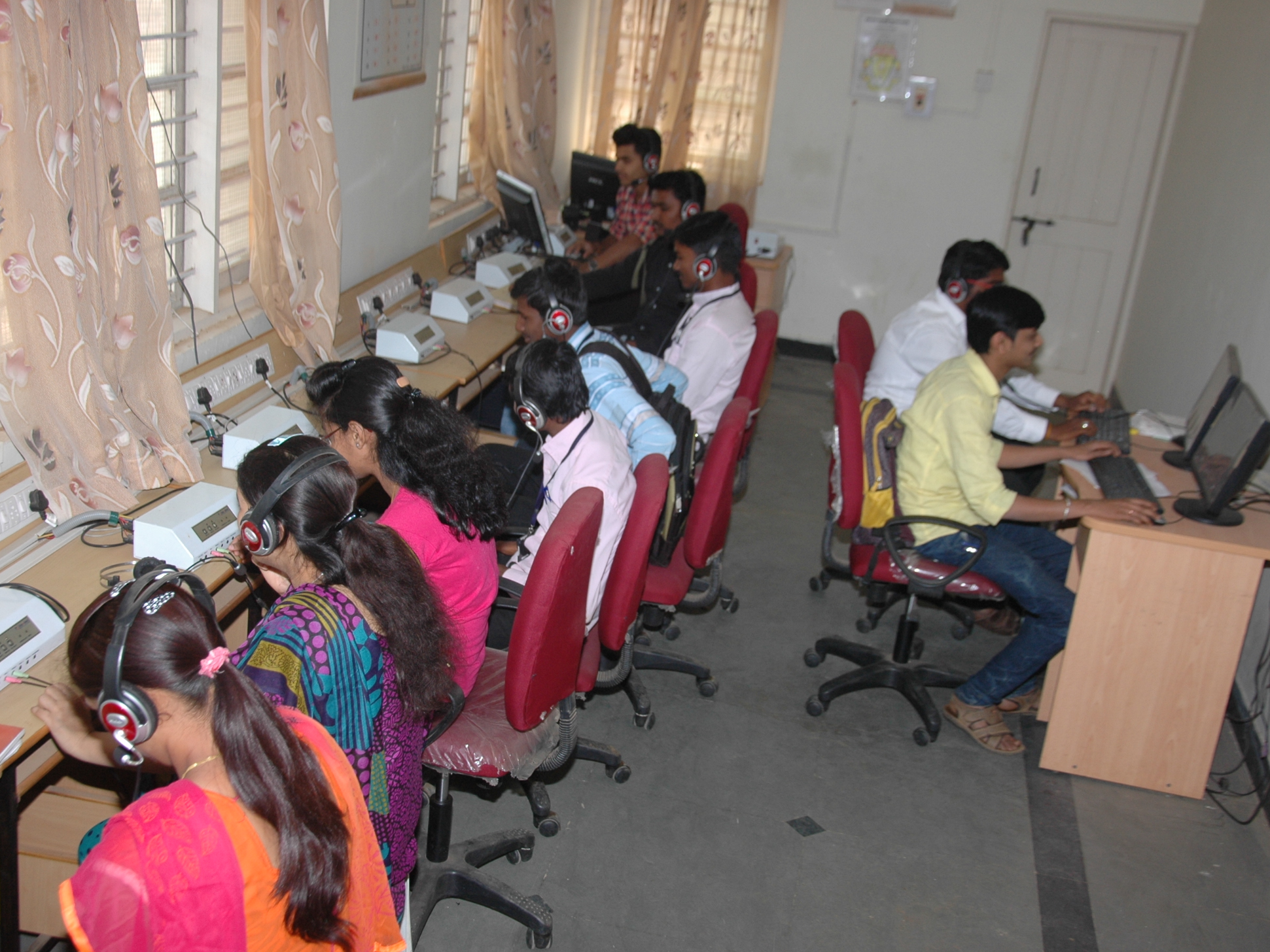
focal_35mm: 42
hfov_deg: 45.2
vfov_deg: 34.7
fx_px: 1525
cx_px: 614
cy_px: 479
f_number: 4.5
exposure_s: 1/160
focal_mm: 25
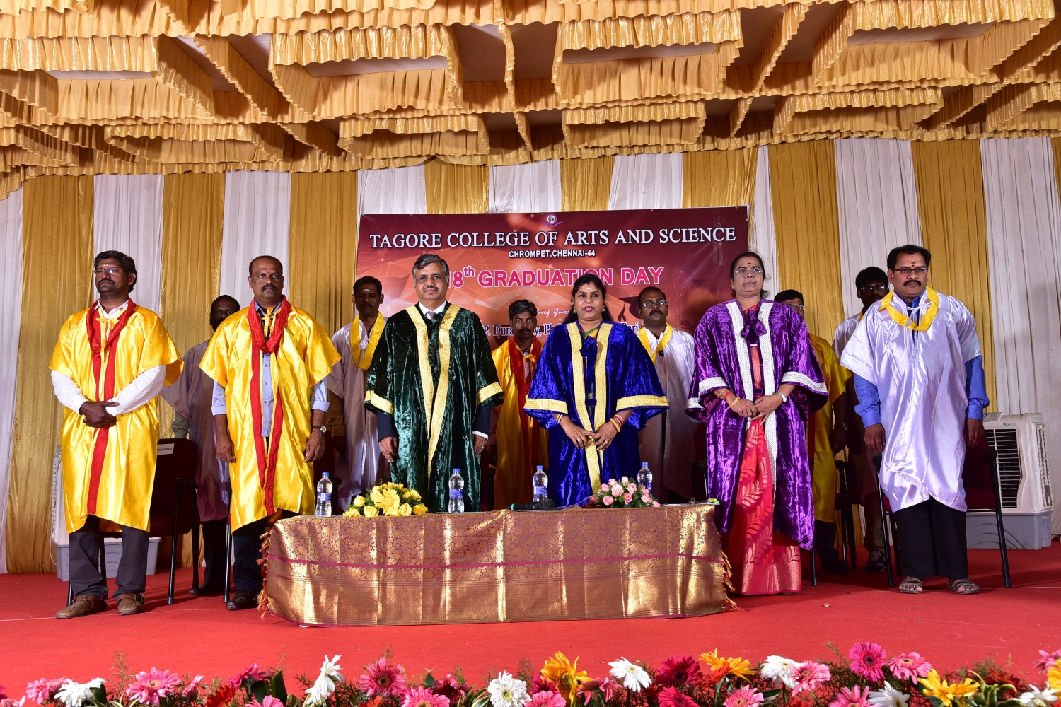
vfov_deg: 35.1
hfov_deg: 50.7
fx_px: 1120
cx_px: 530
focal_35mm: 38
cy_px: 354
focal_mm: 38
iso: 400
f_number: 7.1
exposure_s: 1/125
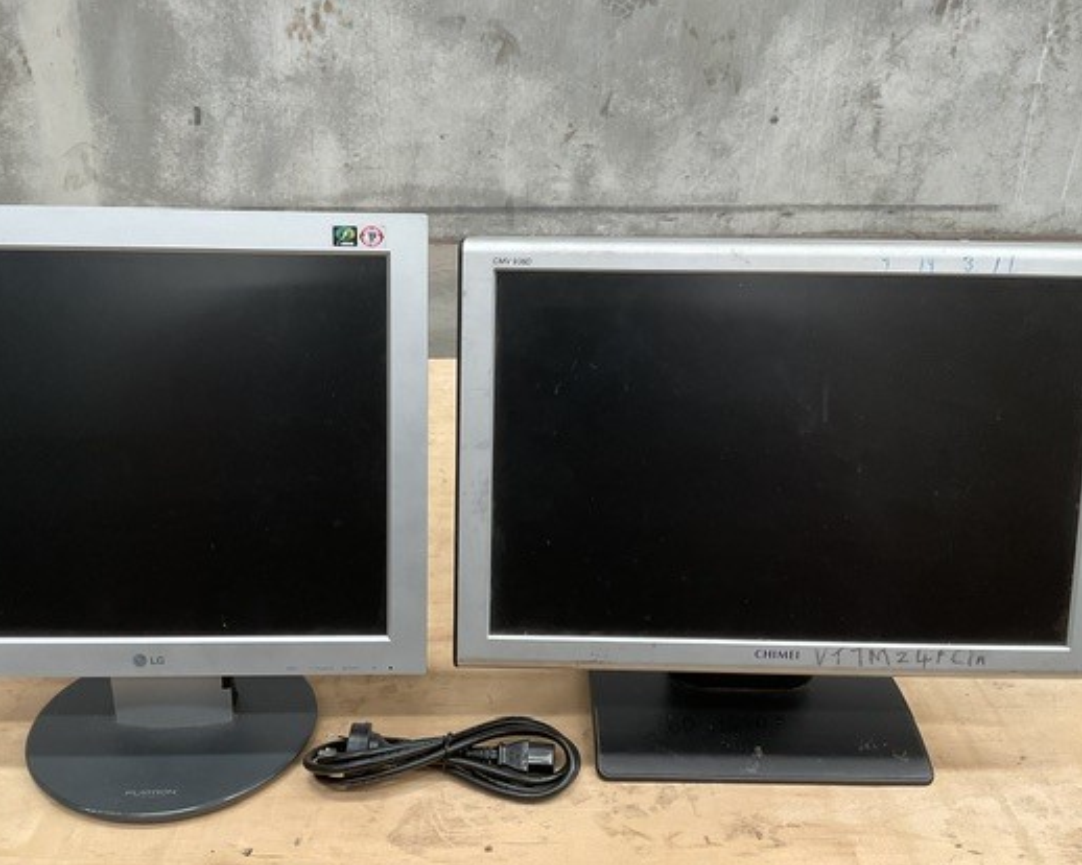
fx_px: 1120
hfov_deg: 51.5
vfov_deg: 42.2
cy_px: 464
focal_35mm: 35
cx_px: 487
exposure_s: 1/60
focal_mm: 3
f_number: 1.8
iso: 64
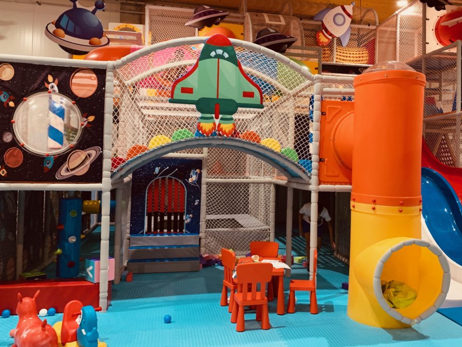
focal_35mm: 33
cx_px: 273
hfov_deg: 55.0
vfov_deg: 42.9
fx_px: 440
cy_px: 160
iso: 200
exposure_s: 1/50
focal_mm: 4.25
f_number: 1.8
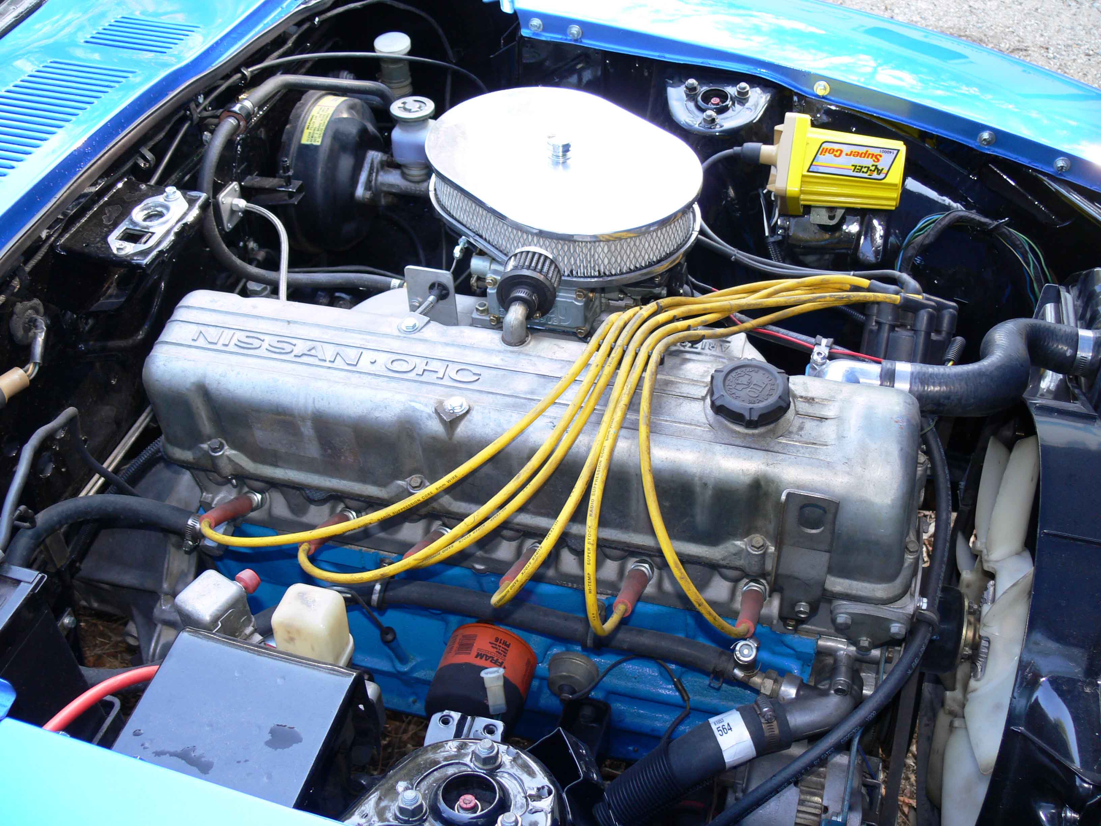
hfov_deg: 52.6
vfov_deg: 40.7
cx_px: 550
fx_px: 1113
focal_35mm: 35
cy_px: 413
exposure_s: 1/40
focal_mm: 7.4
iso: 80
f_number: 2.8
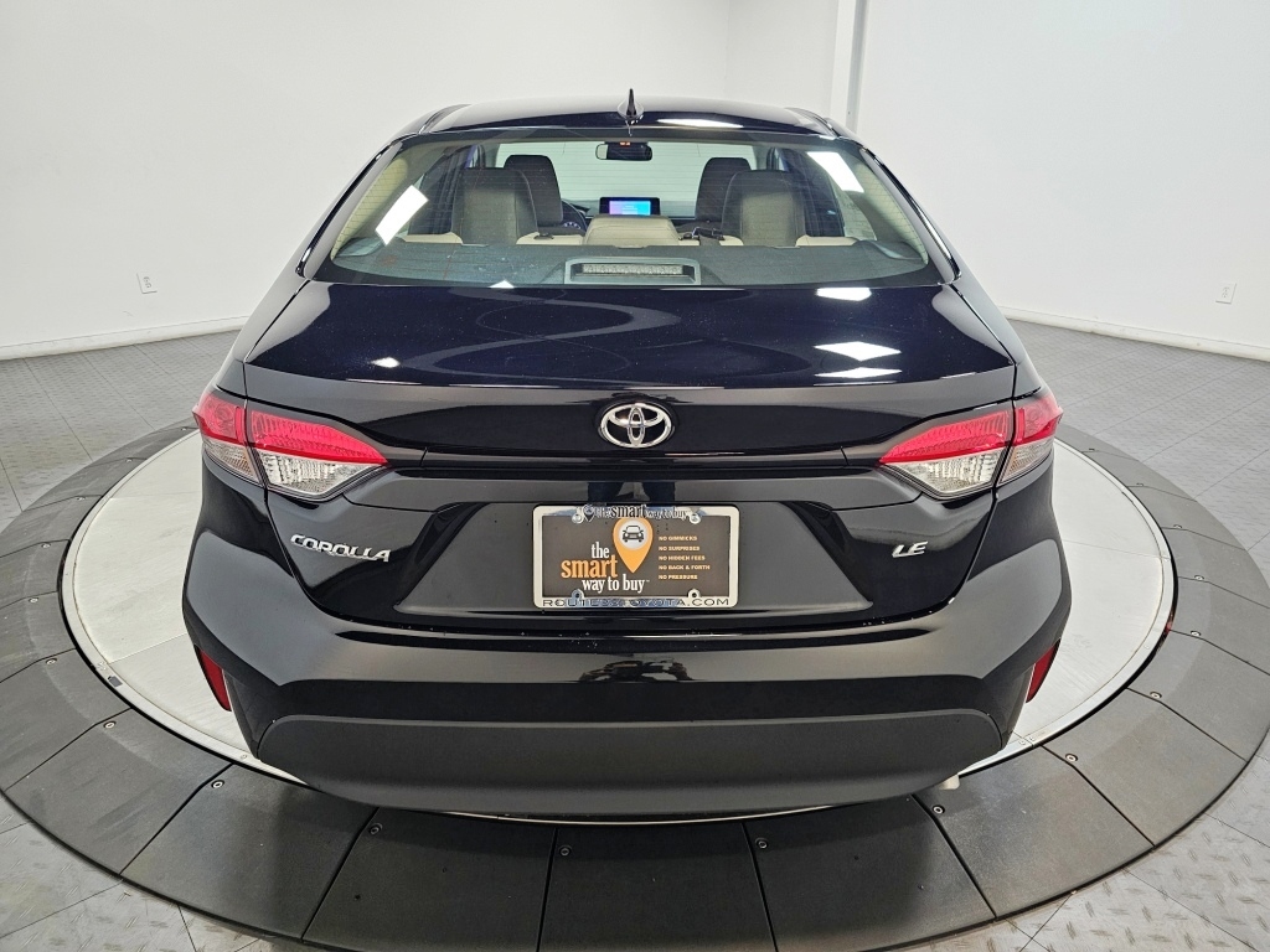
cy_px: 476
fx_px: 844
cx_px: 635
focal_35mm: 23
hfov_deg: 73.9
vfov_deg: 58.9
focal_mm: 6.3
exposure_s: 1/60
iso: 640
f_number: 1.7
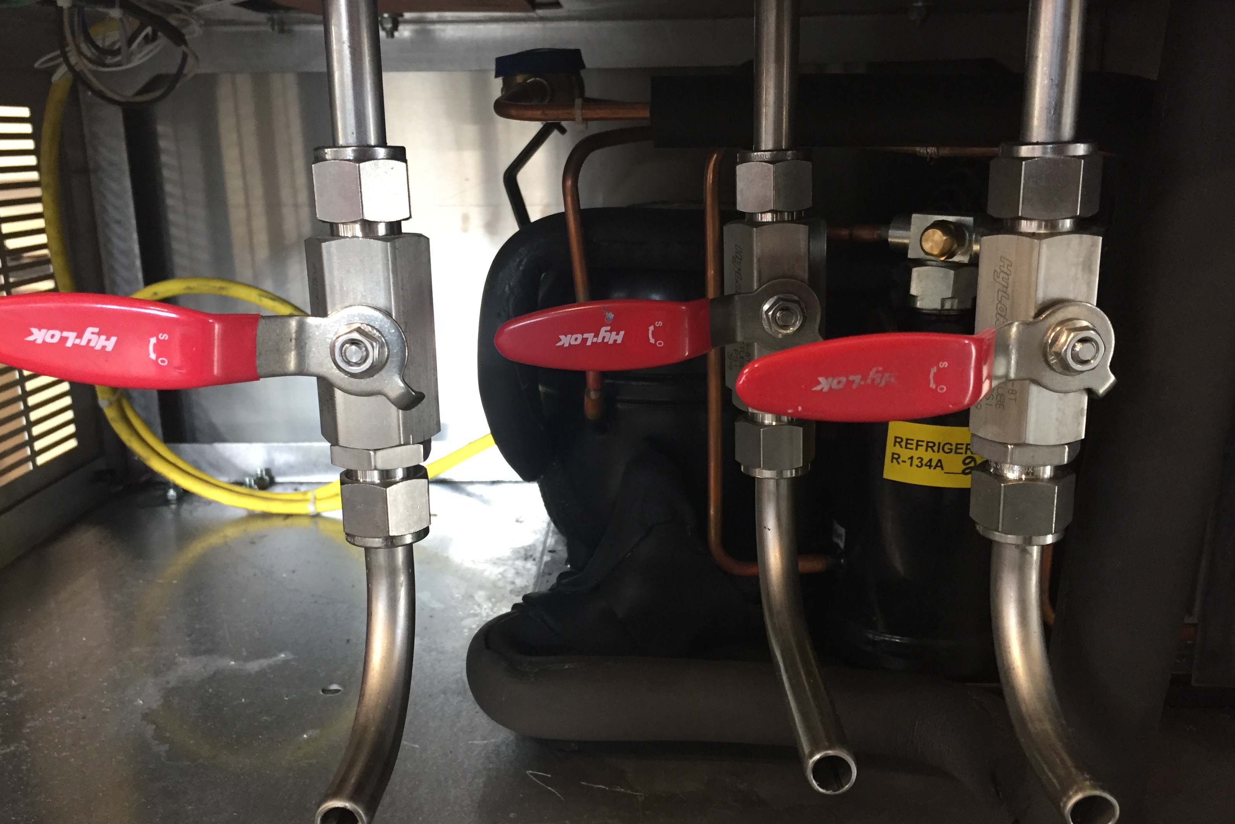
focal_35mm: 31
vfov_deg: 42.3
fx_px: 1063
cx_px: 607
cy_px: 441
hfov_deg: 60.3
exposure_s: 1/30
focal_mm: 4.15
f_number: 2.2
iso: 125
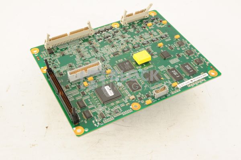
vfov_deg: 26.9
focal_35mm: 50
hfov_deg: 39.6
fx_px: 334
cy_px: 80
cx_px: 120
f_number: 13
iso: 1600
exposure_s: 1/160
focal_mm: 50
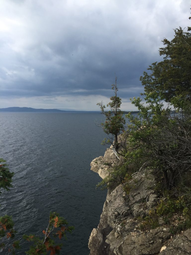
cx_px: 96
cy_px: 128
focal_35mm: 29
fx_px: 213
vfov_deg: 61.7
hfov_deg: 48.2
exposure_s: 1/1464
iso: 32
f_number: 2.2
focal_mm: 4.15
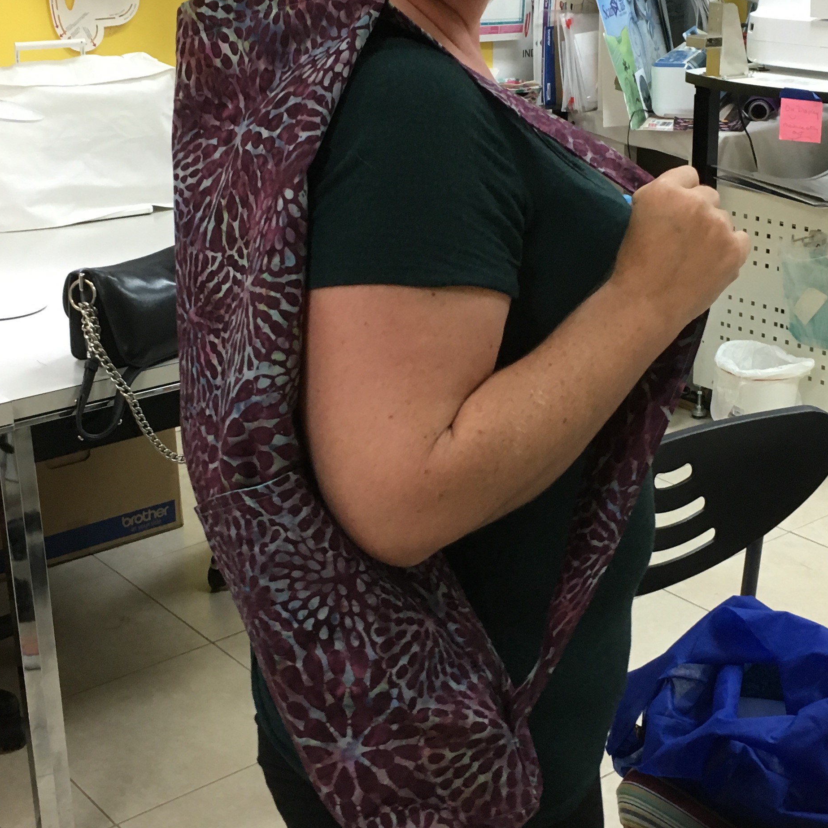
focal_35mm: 56
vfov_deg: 30.5
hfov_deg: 30.5
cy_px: 340
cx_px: 451
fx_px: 1515
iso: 100
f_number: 2.2
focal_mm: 4.15
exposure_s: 1/30
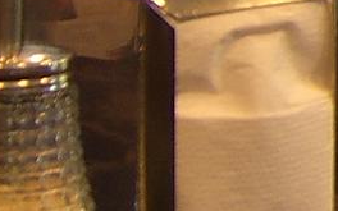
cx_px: 1028
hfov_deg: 6.2
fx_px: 2874
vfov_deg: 4.0
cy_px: -523
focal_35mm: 312
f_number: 2.8
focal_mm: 7.9
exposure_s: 1/8
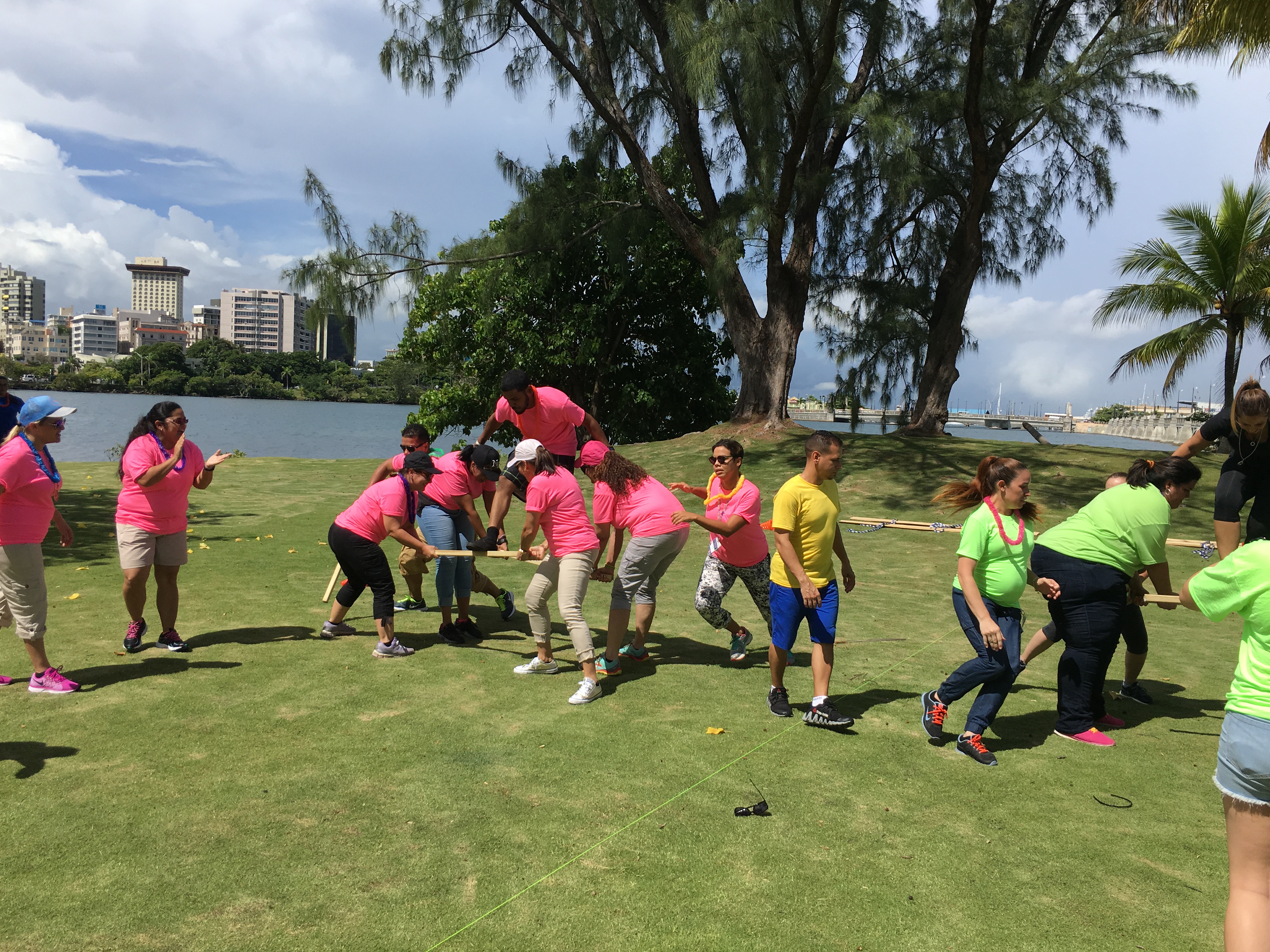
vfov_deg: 46.8
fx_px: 1101
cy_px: 467
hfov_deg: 60.0
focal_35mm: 30
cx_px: 627
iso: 25
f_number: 2.2
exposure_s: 1/2137
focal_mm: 4.15
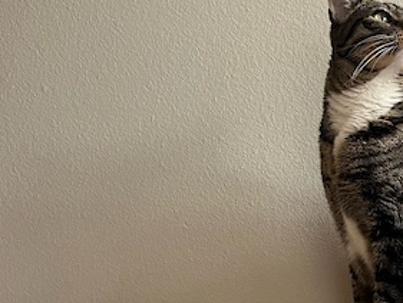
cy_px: 375
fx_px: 862
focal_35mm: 74
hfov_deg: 23.8
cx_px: 493
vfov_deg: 18.7
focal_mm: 5.1
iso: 200
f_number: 1.6
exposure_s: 1/60
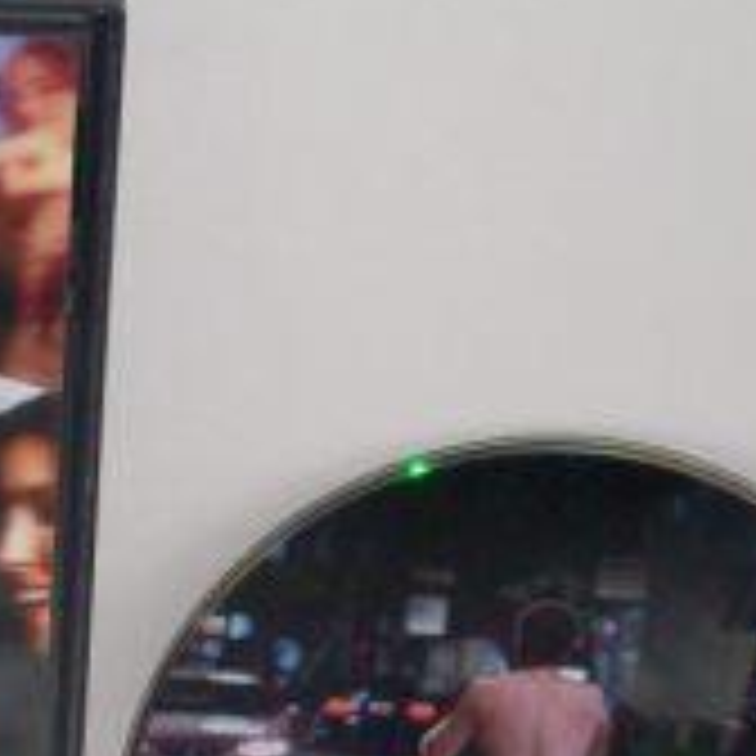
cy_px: 585
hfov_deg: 9.6
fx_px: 4472
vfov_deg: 9.6
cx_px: -45
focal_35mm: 181
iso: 160
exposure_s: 1/71.5
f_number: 4.2
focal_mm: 12.8
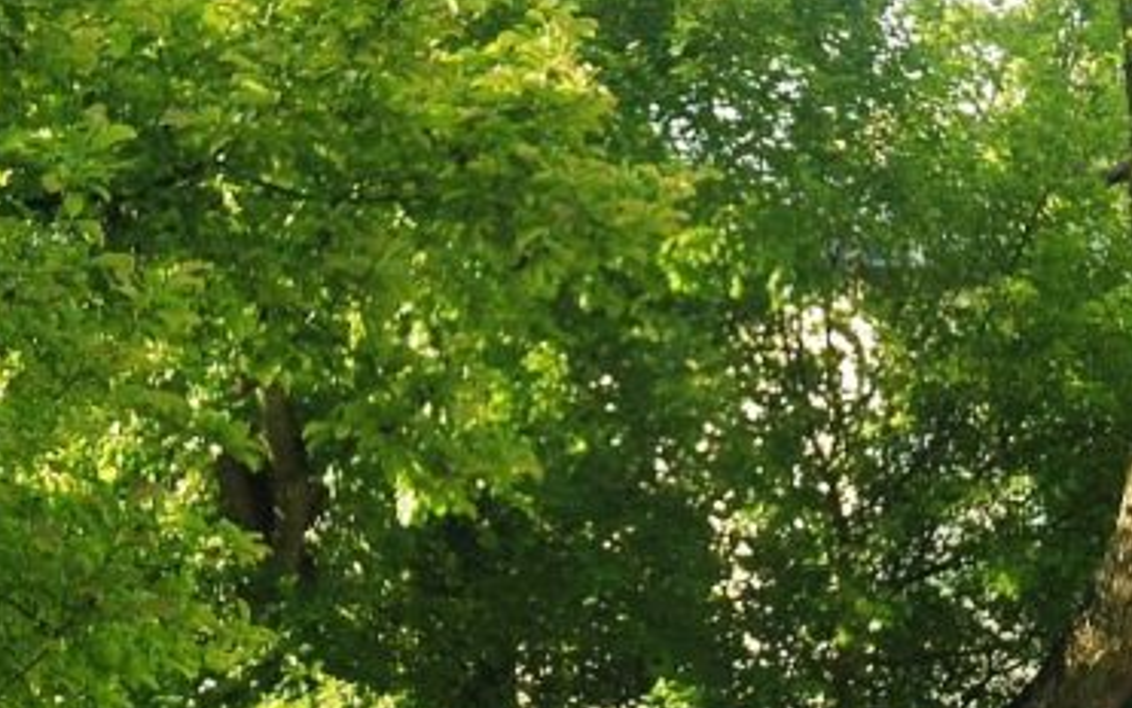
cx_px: 604
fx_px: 4289
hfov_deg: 15.0
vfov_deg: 9.4
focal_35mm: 139
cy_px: 410
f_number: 4.6
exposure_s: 1/80
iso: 100
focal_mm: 9.7
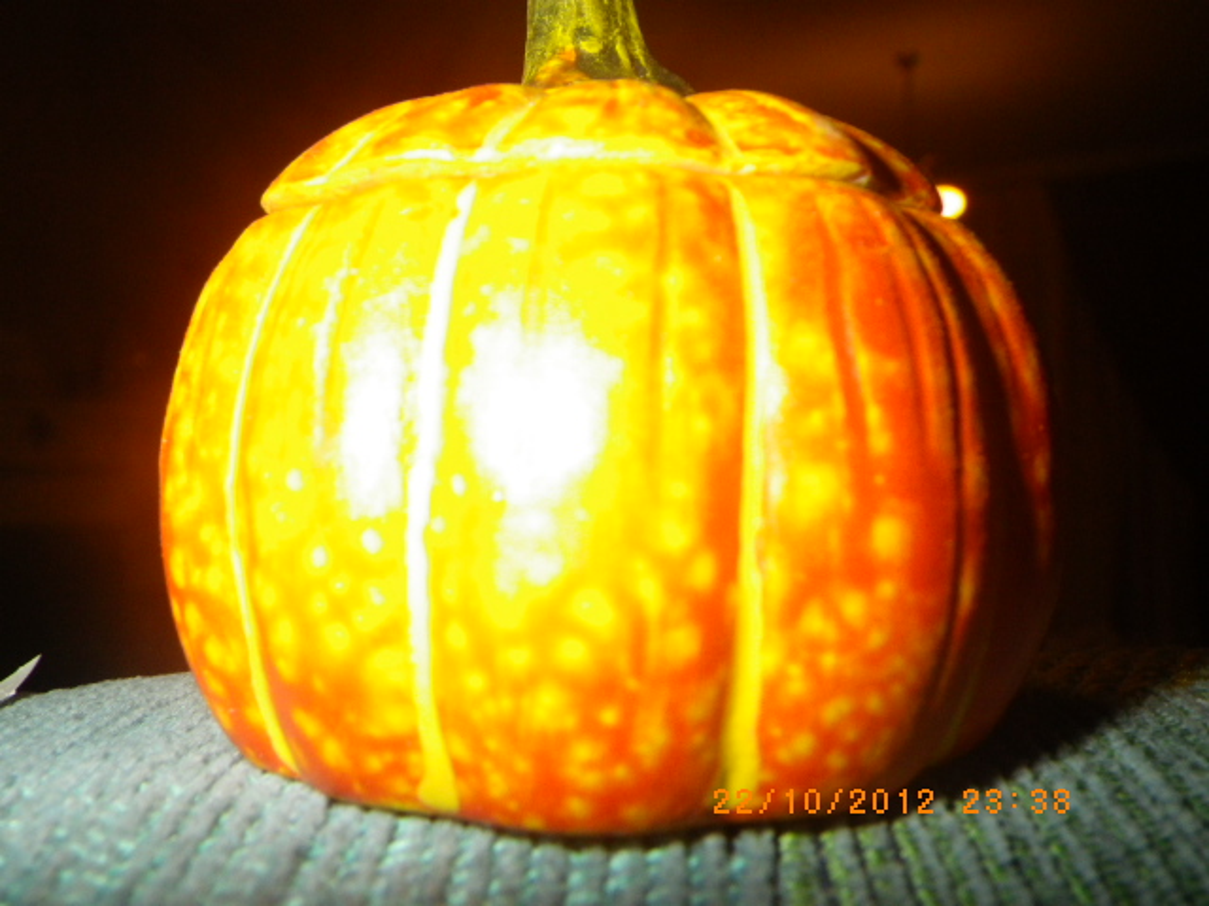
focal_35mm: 34
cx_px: 604
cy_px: 453
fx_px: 1187
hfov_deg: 54.0
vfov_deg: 41.8
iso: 250
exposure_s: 1/50
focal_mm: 6.1
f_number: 4.6
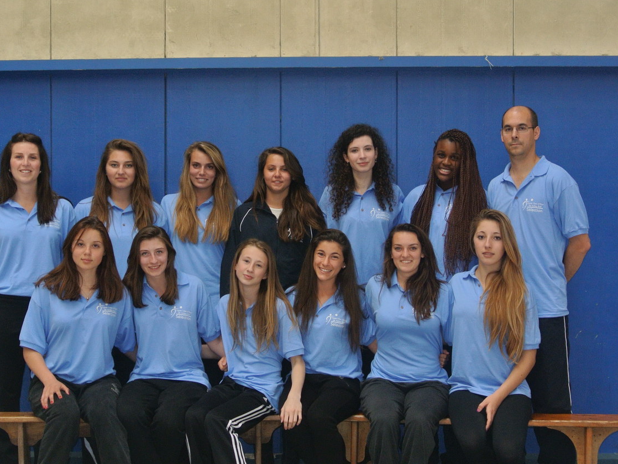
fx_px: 1071
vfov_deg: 24.3
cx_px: 301
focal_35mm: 60
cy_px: 315
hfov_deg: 32.2
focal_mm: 13.6
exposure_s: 1/60
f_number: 4
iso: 280
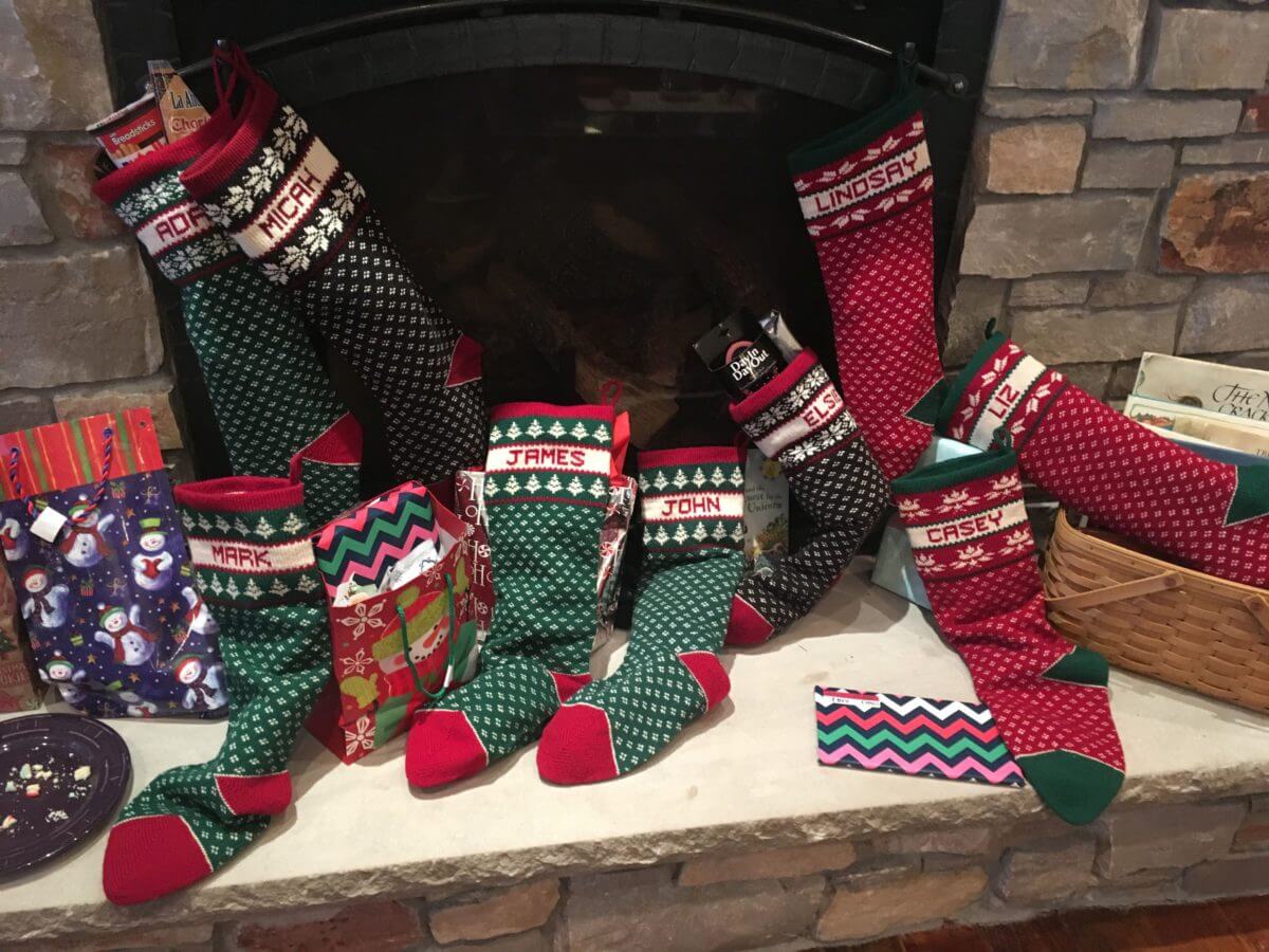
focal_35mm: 29
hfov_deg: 61.7
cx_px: 634
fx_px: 1063
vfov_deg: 48.2
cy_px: 476
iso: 200
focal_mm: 4.2
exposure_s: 1/15
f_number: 2.2
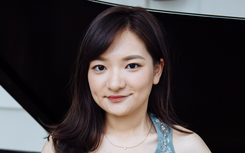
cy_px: 76
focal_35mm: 36
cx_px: 122
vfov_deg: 35.3
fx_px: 240
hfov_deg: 54.0
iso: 400
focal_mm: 35
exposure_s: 1/320
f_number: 3.2
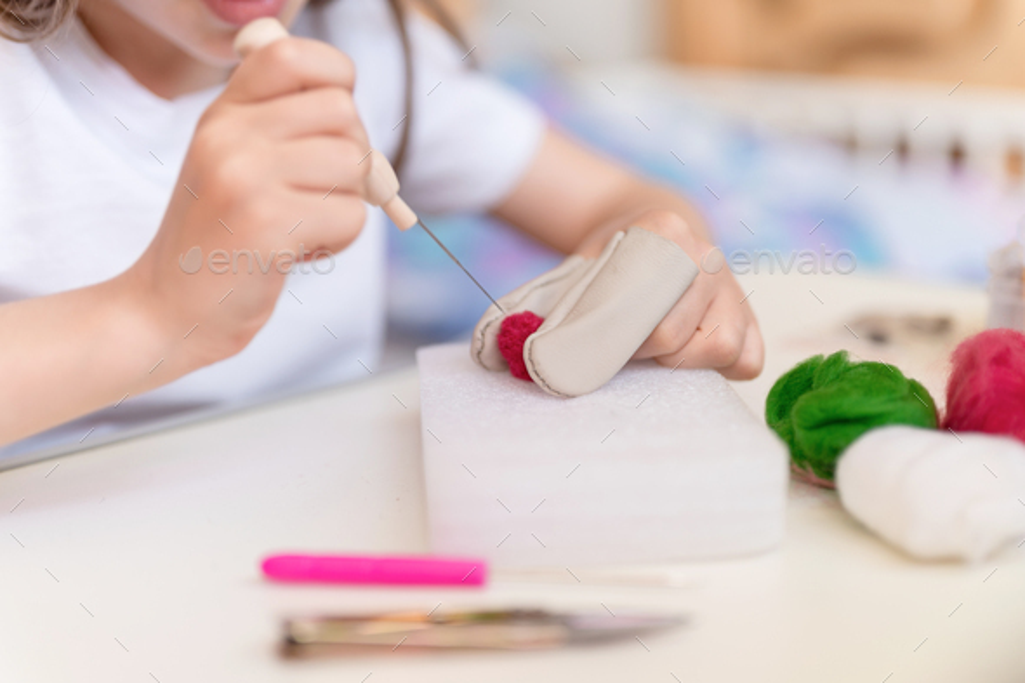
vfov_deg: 27.0
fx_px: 1423
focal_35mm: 50
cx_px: 512
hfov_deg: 39.6
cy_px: 342
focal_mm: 50
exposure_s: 1/160
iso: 125
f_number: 1.8
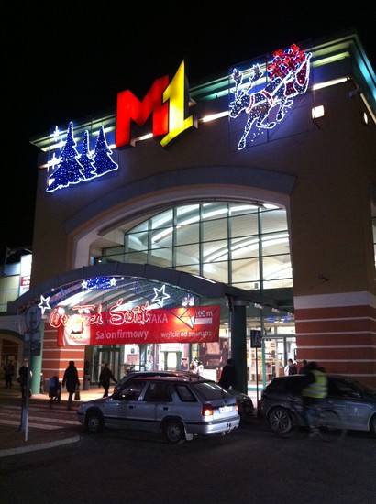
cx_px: 188
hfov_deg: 40.6
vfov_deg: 52.7
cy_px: 252
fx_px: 509
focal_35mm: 35
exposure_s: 1/15
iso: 500
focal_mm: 3.85
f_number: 2.8
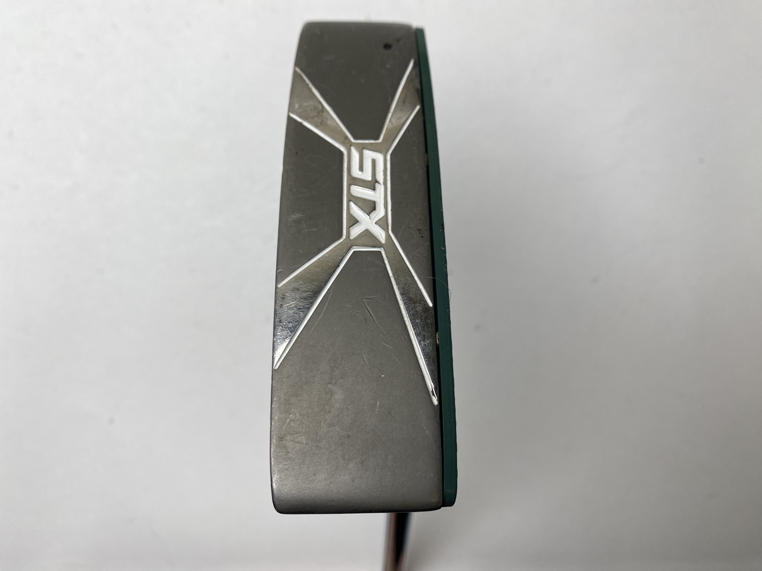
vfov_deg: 53.1
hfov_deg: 67.3
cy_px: 286
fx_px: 572
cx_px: 381
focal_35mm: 26
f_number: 1.8
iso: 32
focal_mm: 4.25
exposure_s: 1/345
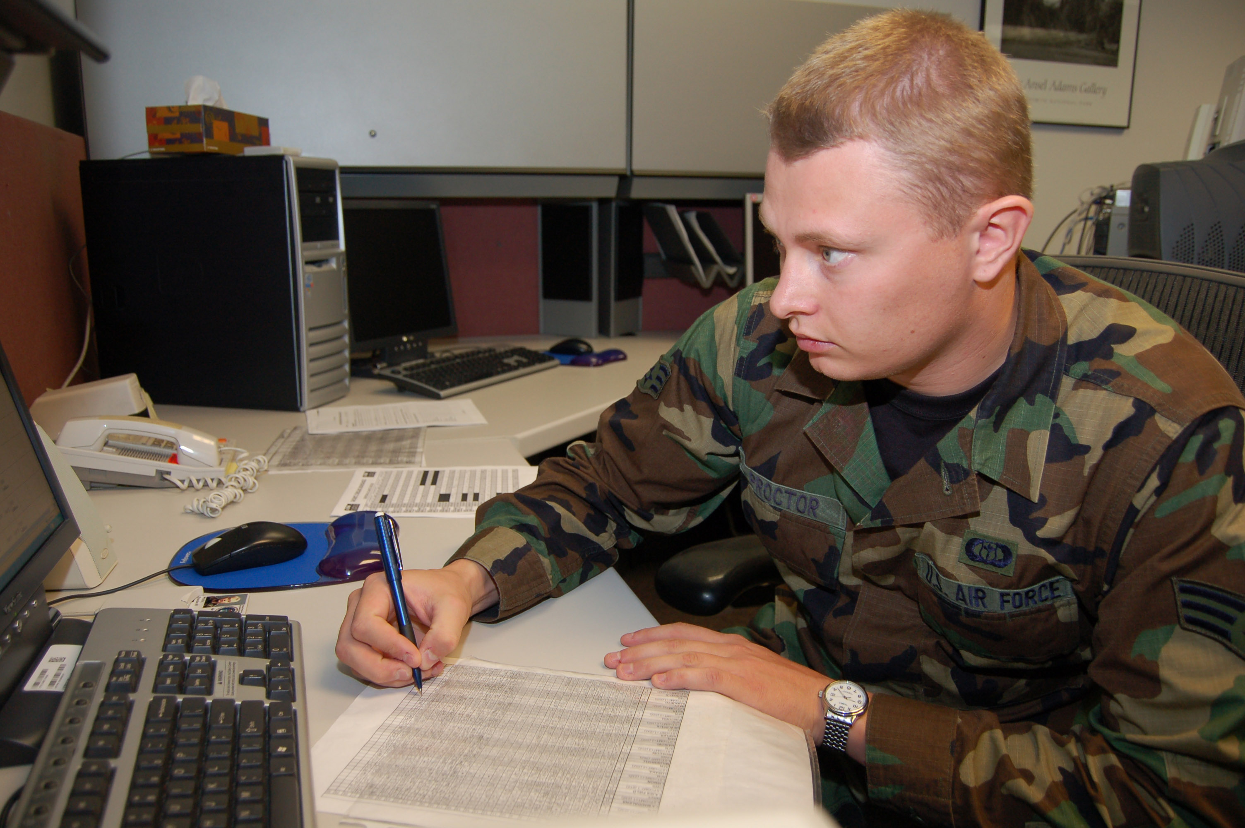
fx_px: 933
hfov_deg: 67.4
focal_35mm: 27
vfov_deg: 47.8
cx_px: 622
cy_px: 414
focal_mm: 18
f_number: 4
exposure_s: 1/60
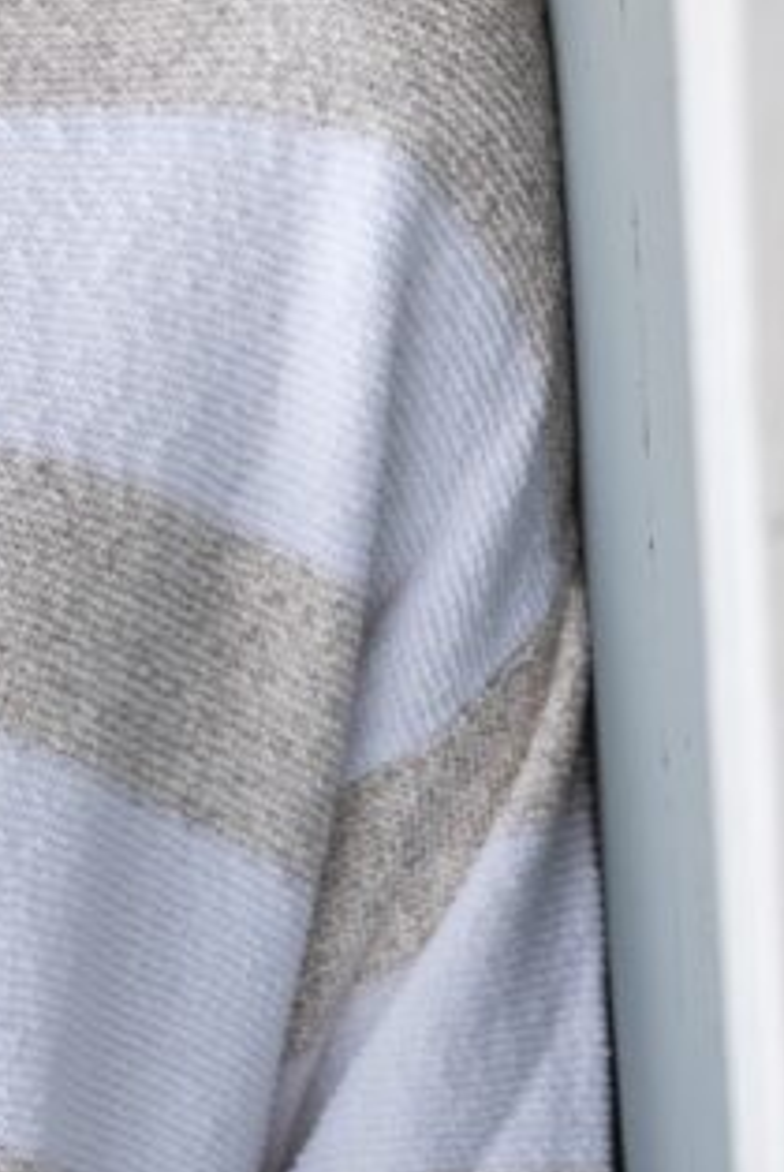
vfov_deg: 5.3
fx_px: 12744
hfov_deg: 3.5
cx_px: -388
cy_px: -19
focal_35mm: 391
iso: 800
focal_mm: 120
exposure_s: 1/640
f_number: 5
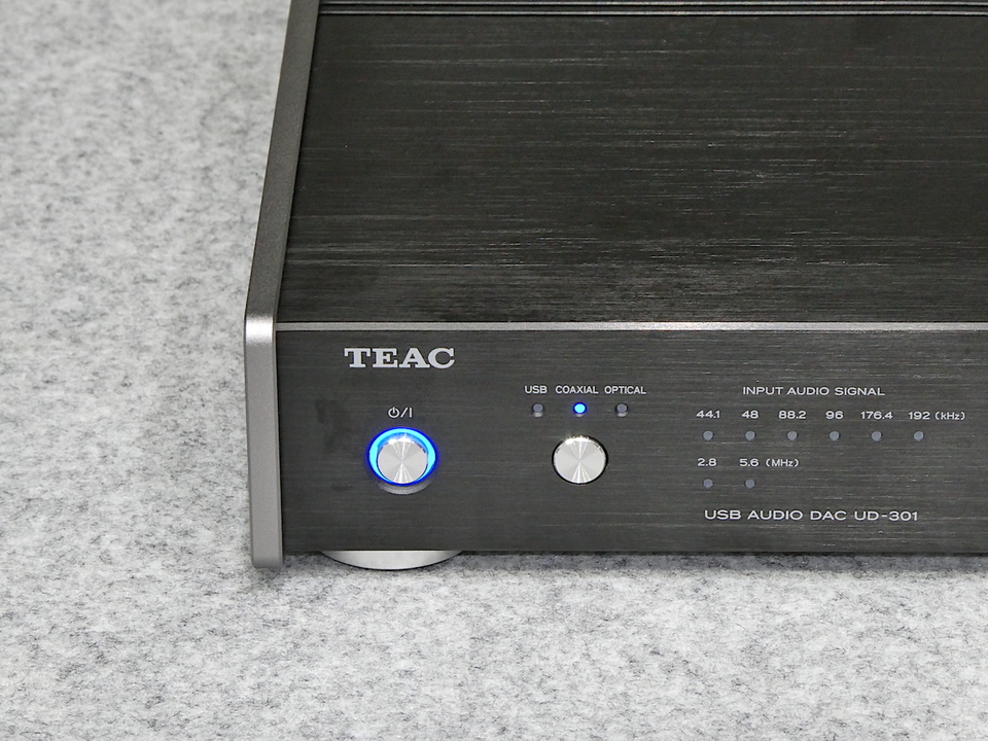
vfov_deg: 8.6
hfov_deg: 11.5
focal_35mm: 172
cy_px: 370
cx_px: 494
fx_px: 4909
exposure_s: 1/8
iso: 400
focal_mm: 30.9
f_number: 7.1
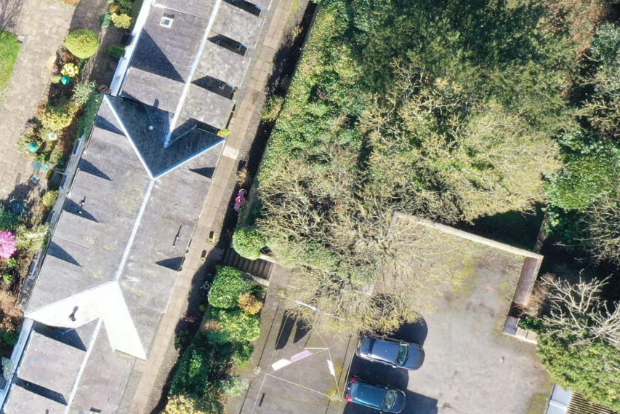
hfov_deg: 21.8
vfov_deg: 16.2
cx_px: -190
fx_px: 1447
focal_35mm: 84
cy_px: 142
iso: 100
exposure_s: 1/50
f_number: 7.1
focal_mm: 10.26
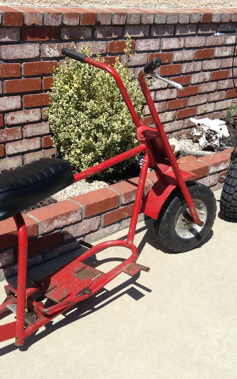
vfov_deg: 42.7
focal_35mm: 47
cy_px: 189
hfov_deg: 27.4
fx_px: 486
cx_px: 103
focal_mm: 3.3
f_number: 2.4
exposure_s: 1/1259
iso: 25
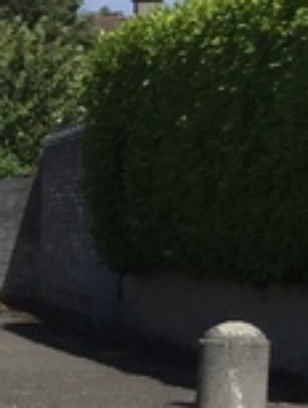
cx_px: -571
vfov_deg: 9.7
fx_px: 2378
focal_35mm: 201
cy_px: 461
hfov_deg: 6.8
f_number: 2.4
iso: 25
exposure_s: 1/2203
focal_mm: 3.3
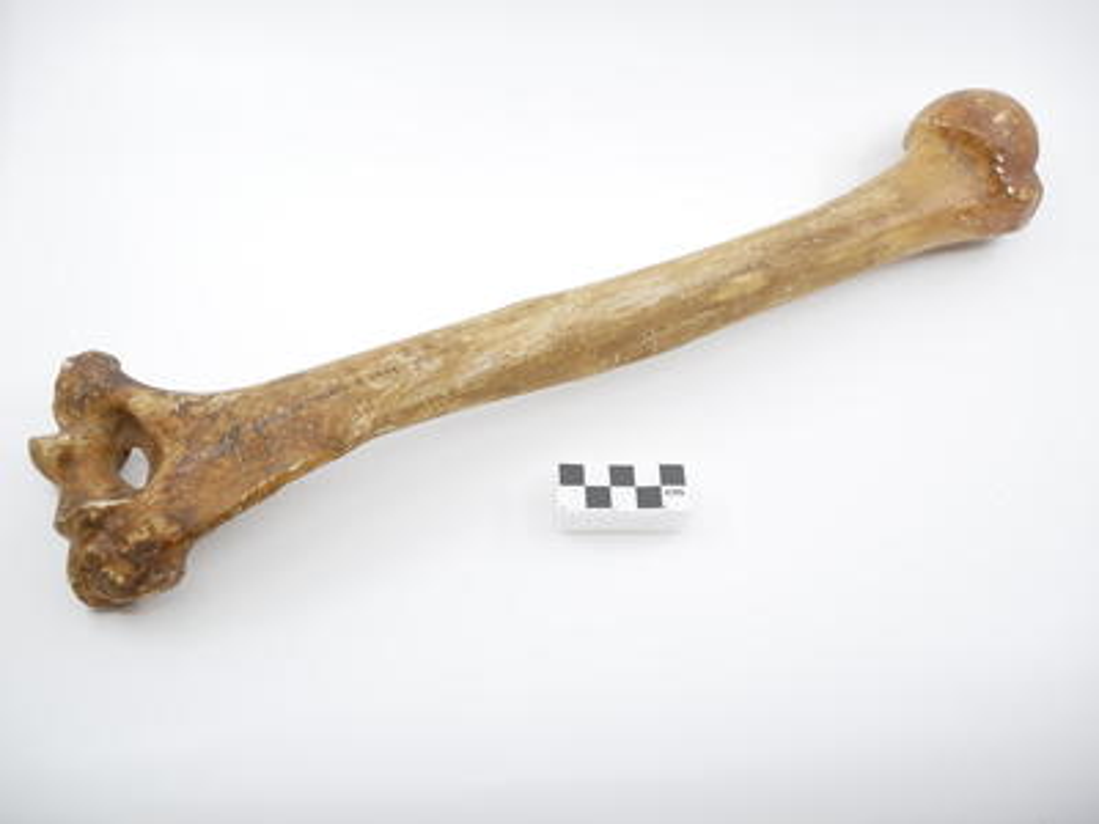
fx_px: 1143
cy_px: 412
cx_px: 550
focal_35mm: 36
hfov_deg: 51.4
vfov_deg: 39.7
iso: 200
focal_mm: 18
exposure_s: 1/60
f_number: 7.1
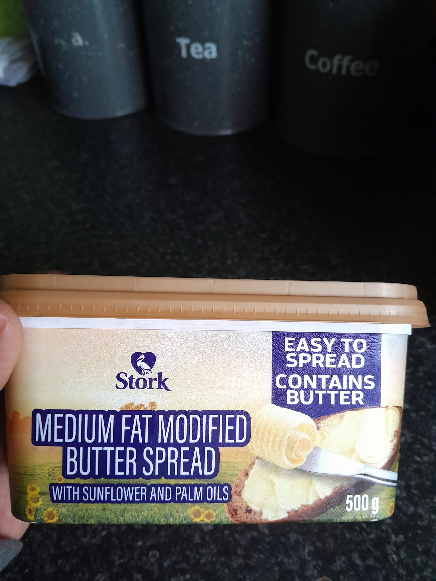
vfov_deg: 67.3
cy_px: 290
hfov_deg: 53.1
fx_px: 437
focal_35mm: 26
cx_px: 218
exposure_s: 1/25
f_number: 1.8
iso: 640
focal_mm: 3.98
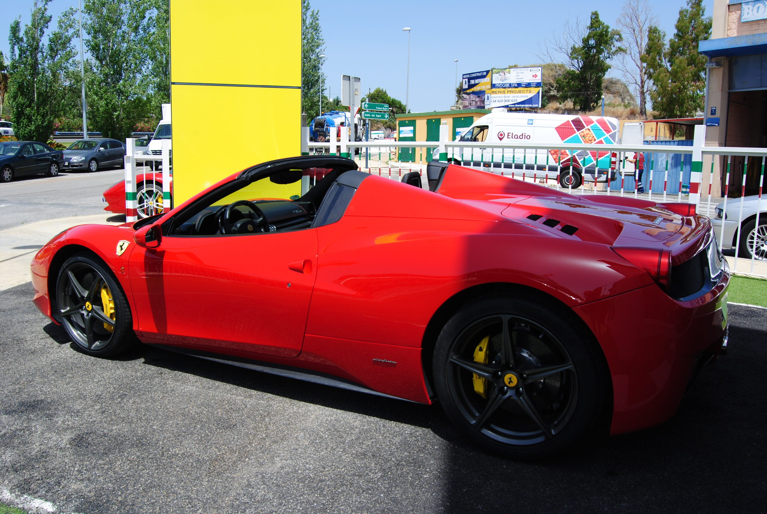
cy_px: 257
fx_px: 608
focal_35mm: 28
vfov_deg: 45.8
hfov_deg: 64.5
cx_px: 384
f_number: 10
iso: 180
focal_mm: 19
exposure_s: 1/250
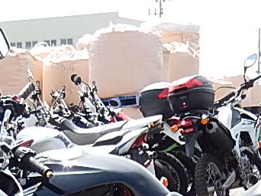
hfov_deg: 16.8
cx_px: 143
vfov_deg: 11.6
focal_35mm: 117
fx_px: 882
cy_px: 371
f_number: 3.4
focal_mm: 4.5
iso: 125
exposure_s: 1/640
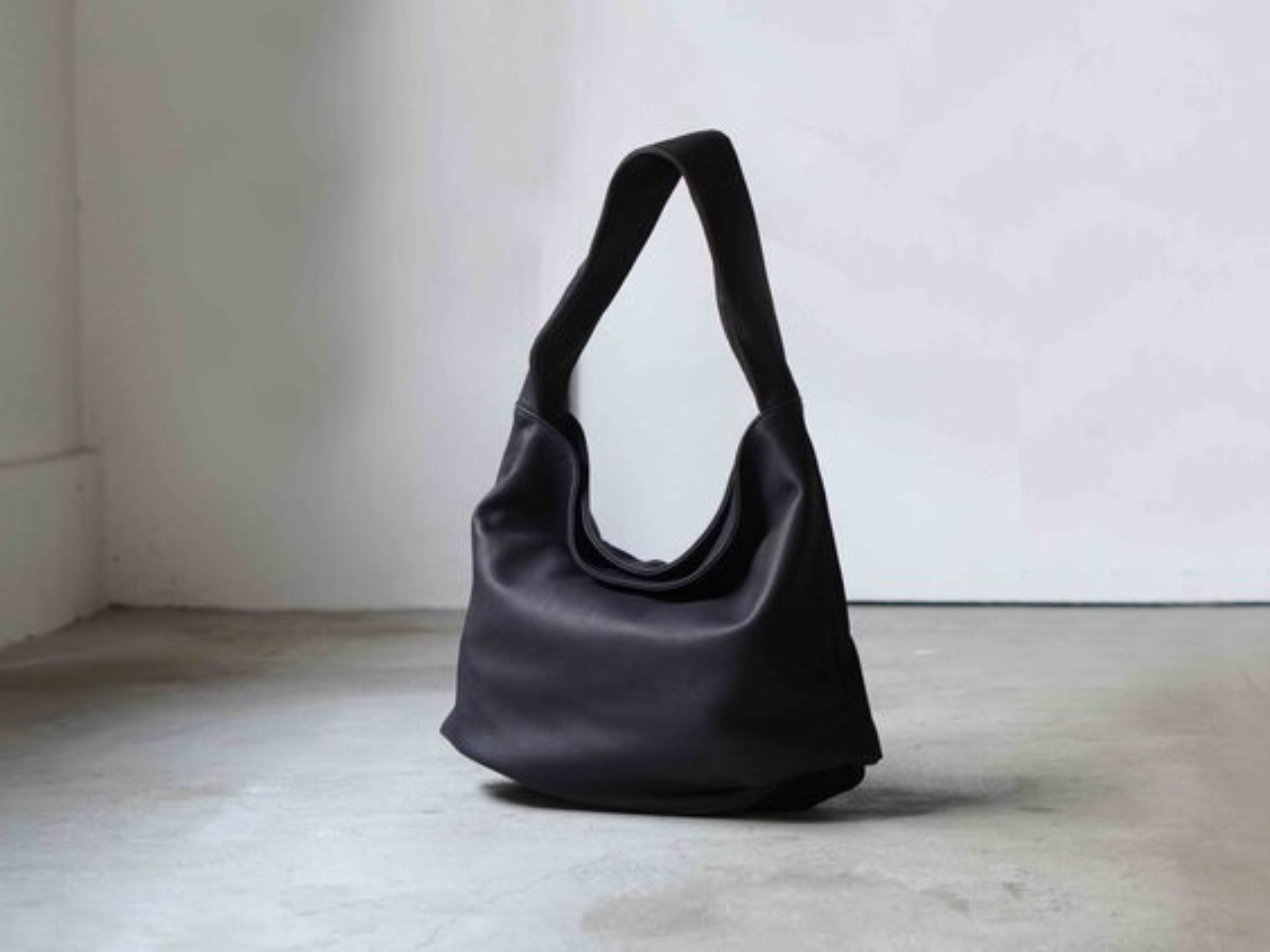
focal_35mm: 82
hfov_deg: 23.8
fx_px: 3008
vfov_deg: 18.0
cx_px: 654
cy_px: 476
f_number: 3.2
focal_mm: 50
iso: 1600
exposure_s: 1/160
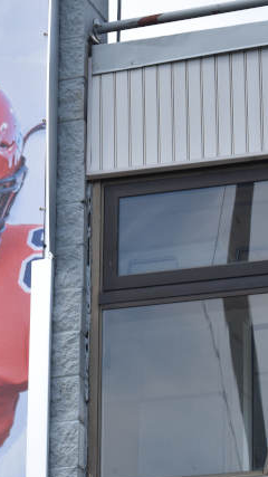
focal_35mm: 225
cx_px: -58
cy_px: 263
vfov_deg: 9.6
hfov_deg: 5.4
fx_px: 2844
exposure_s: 1/500
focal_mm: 72
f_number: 13
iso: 400
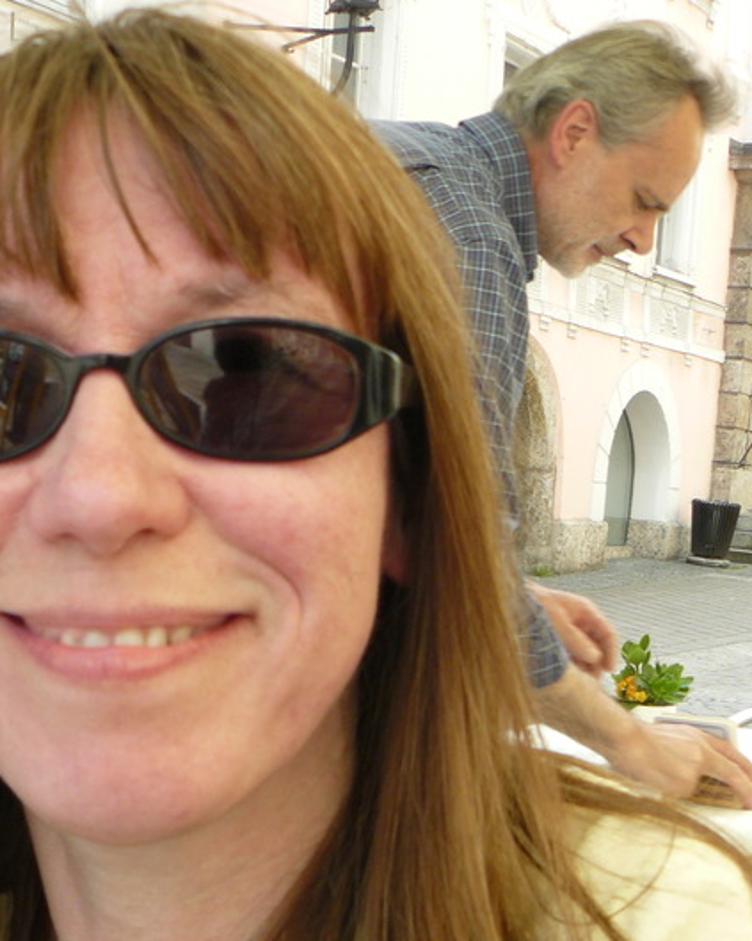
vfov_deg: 30.1
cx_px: 220
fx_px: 1725
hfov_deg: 24.4
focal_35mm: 62
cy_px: 689
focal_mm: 6
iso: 100
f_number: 4
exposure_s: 1/125
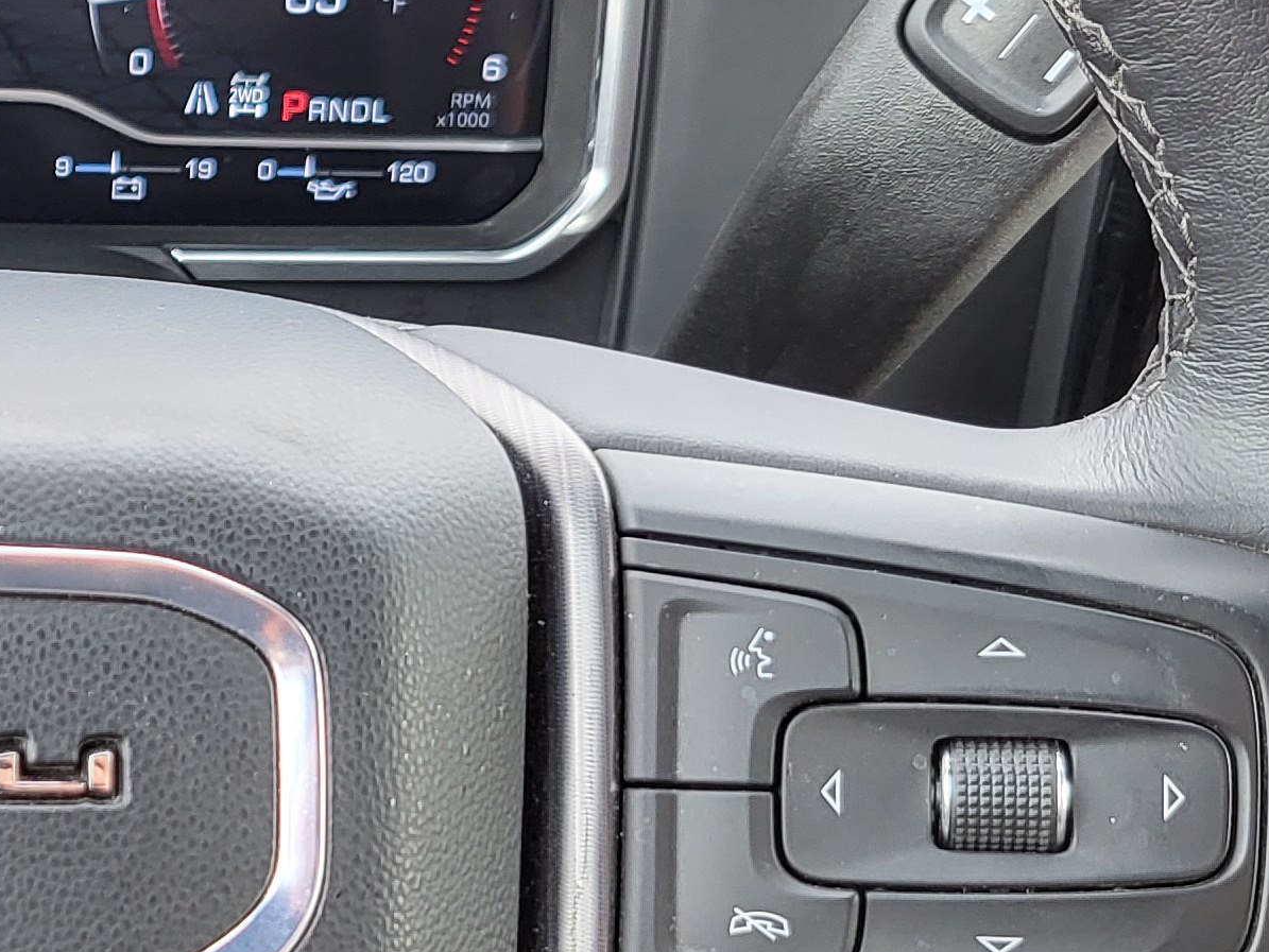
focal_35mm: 87
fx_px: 3190
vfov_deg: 16.9
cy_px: 686
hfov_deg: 20.9
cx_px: -262
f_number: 1.8
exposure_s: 1/120
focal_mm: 5.4
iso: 100
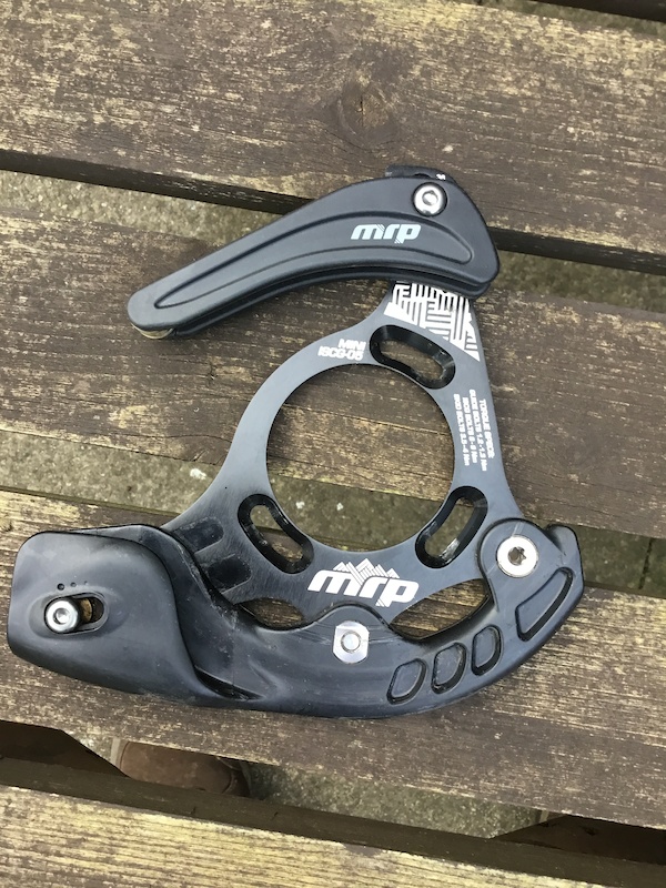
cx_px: 333
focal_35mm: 31
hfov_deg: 45.4
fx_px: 795
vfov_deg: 58.4
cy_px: 444
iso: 64
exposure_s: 1/33
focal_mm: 3.3
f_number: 2.4
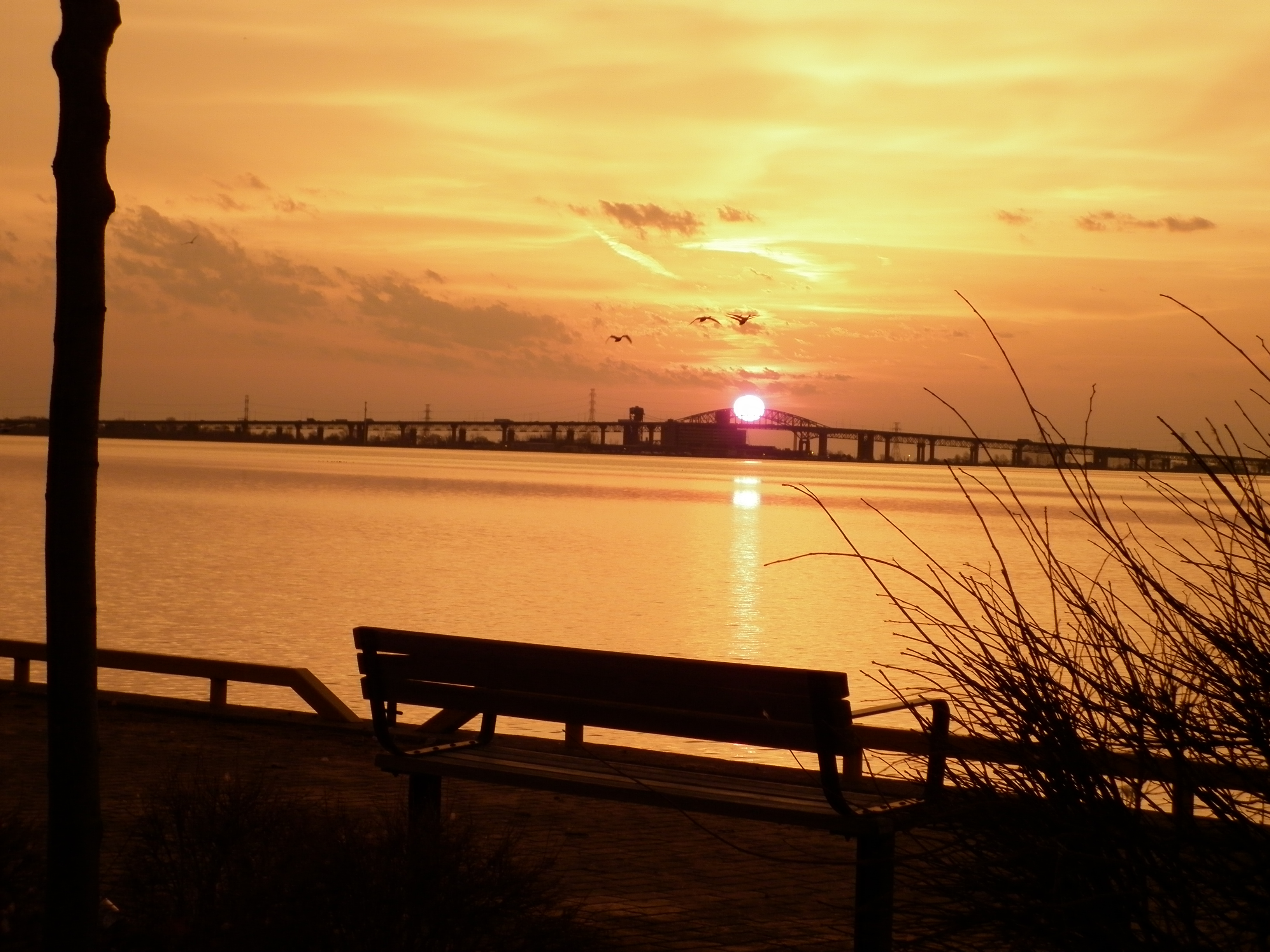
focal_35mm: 88
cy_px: 476
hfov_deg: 22.3
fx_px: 3229
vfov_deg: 16.8
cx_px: 635
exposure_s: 1/80
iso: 100
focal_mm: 15.7
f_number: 5.5
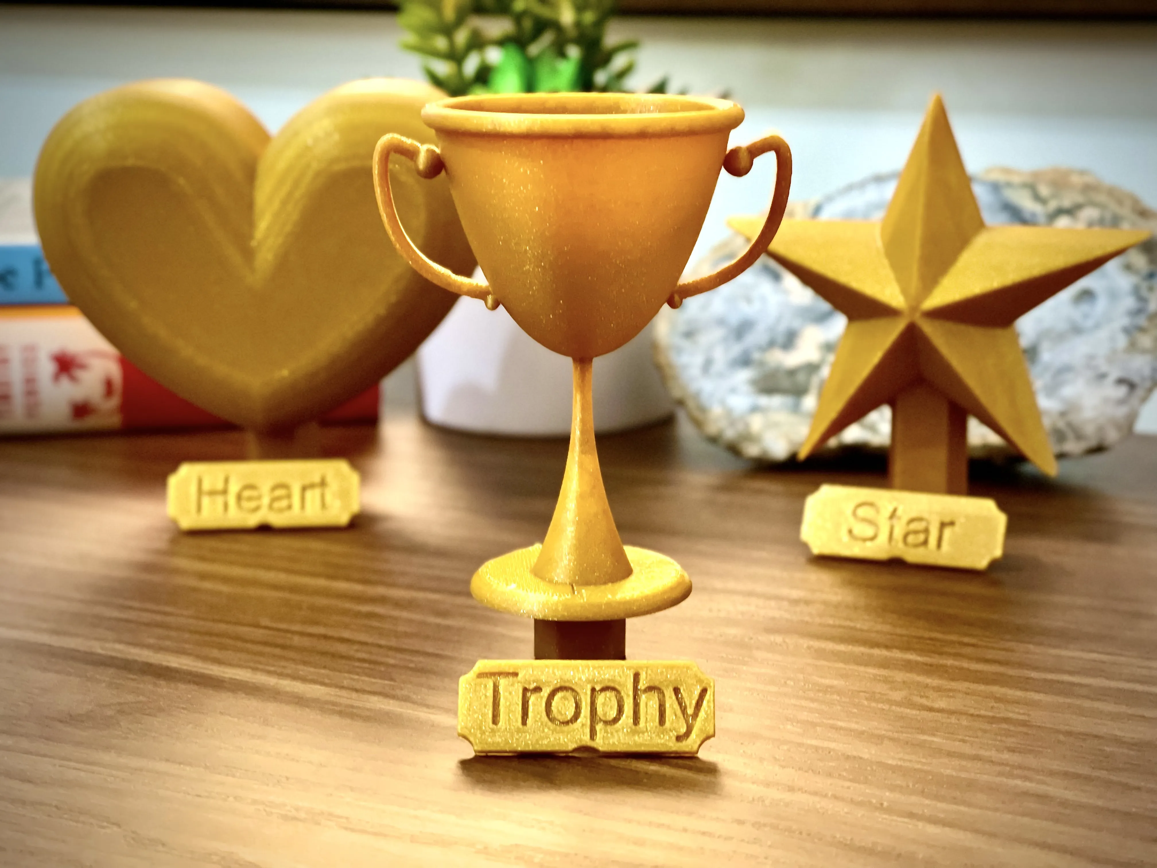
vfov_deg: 22.9
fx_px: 2139
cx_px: 578
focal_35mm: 64
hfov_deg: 30.3
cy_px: 434
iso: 400
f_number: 2.2
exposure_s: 1/17
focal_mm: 7.5
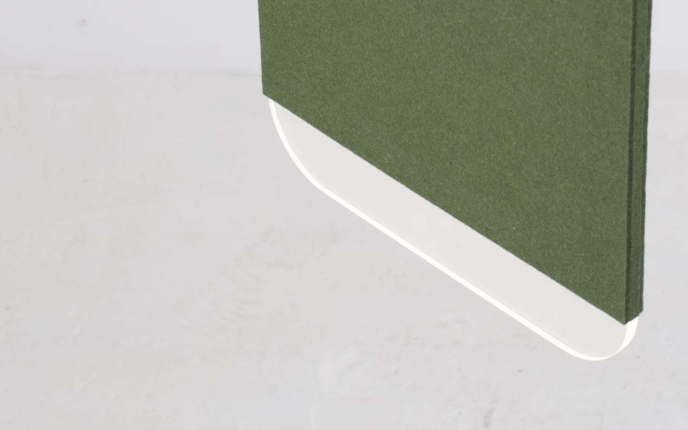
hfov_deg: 14.2
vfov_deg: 8.8
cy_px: -95
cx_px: 428
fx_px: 2756
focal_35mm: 147
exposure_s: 1/125
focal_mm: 50
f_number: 11
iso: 160
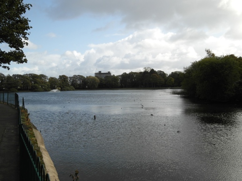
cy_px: 90
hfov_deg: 44.8
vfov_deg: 34.4
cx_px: 121
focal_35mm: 42
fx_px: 294
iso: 100
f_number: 4.9
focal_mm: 7.8
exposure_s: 1/500
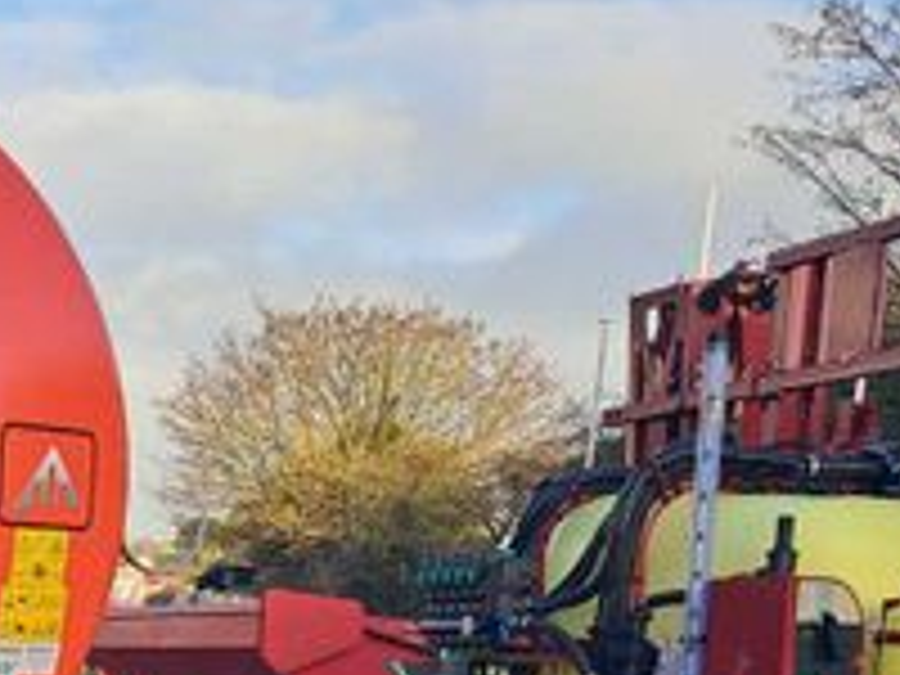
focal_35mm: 72
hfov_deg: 22.5
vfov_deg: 19.2
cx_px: -428
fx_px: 1872
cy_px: 819
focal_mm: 5.23
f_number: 1.8
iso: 50
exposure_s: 1/430
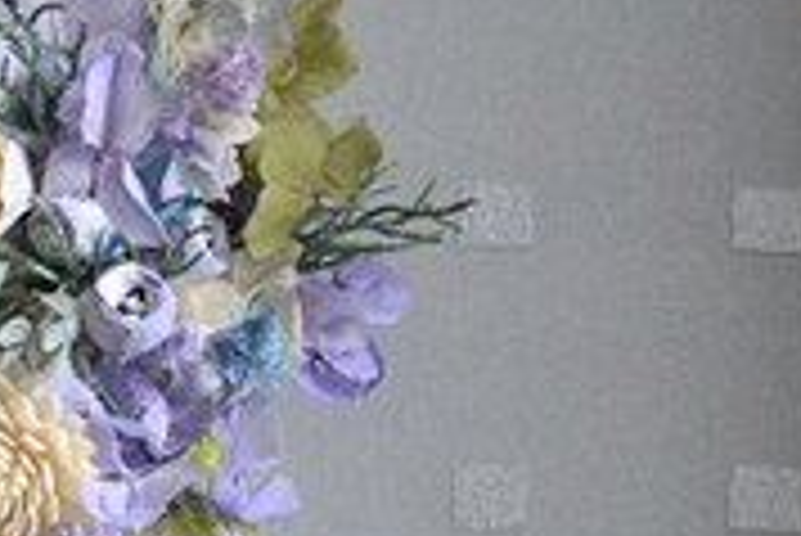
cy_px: 333
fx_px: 4320
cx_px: -608
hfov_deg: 10.1
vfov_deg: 7.1
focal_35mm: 194
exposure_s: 1/15
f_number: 5
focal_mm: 36
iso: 1100
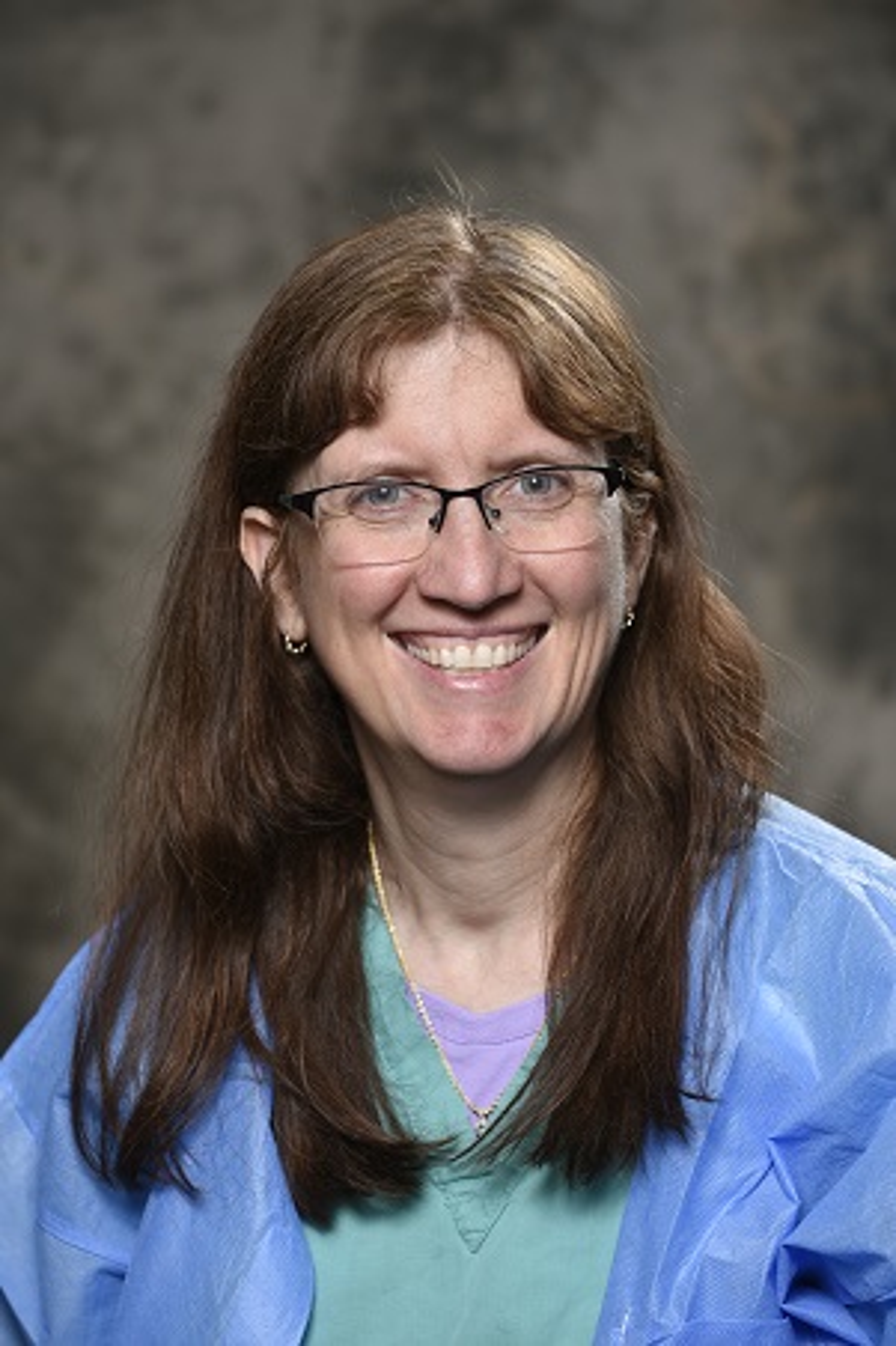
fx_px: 5604
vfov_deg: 13.7
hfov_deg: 9.1
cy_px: 673
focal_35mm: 150
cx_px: 448
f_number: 5.6
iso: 100
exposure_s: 1/160
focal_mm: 150
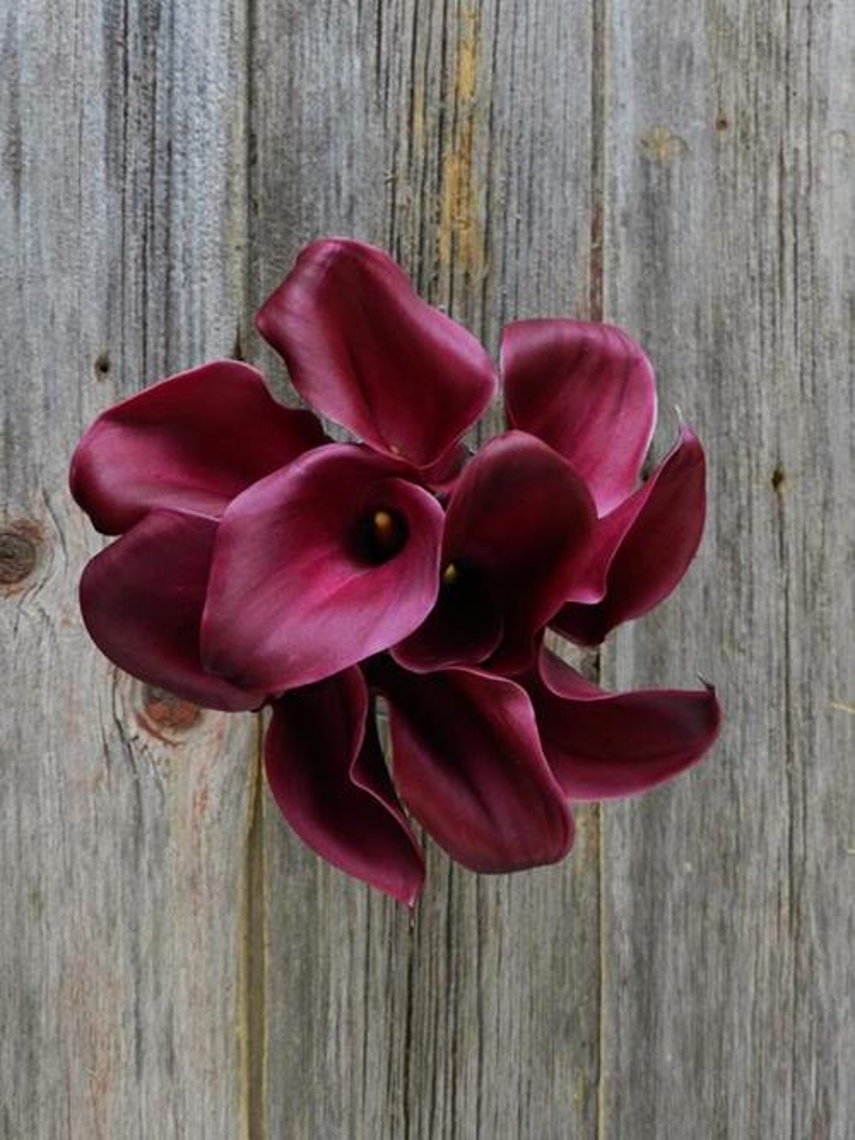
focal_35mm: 32
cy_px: 570
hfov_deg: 44.1
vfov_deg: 56.8
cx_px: 428
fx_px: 1054
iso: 800
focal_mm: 5.6
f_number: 3.7
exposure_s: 1/100
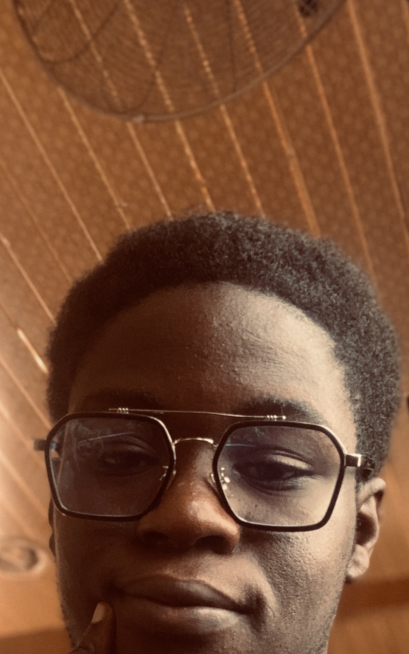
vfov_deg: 29.3
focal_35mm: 67
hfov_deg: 19.4
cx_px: 169
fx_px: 1195
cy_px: 600
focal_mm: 2.87
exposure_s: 1/40
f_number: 2.2
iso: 320
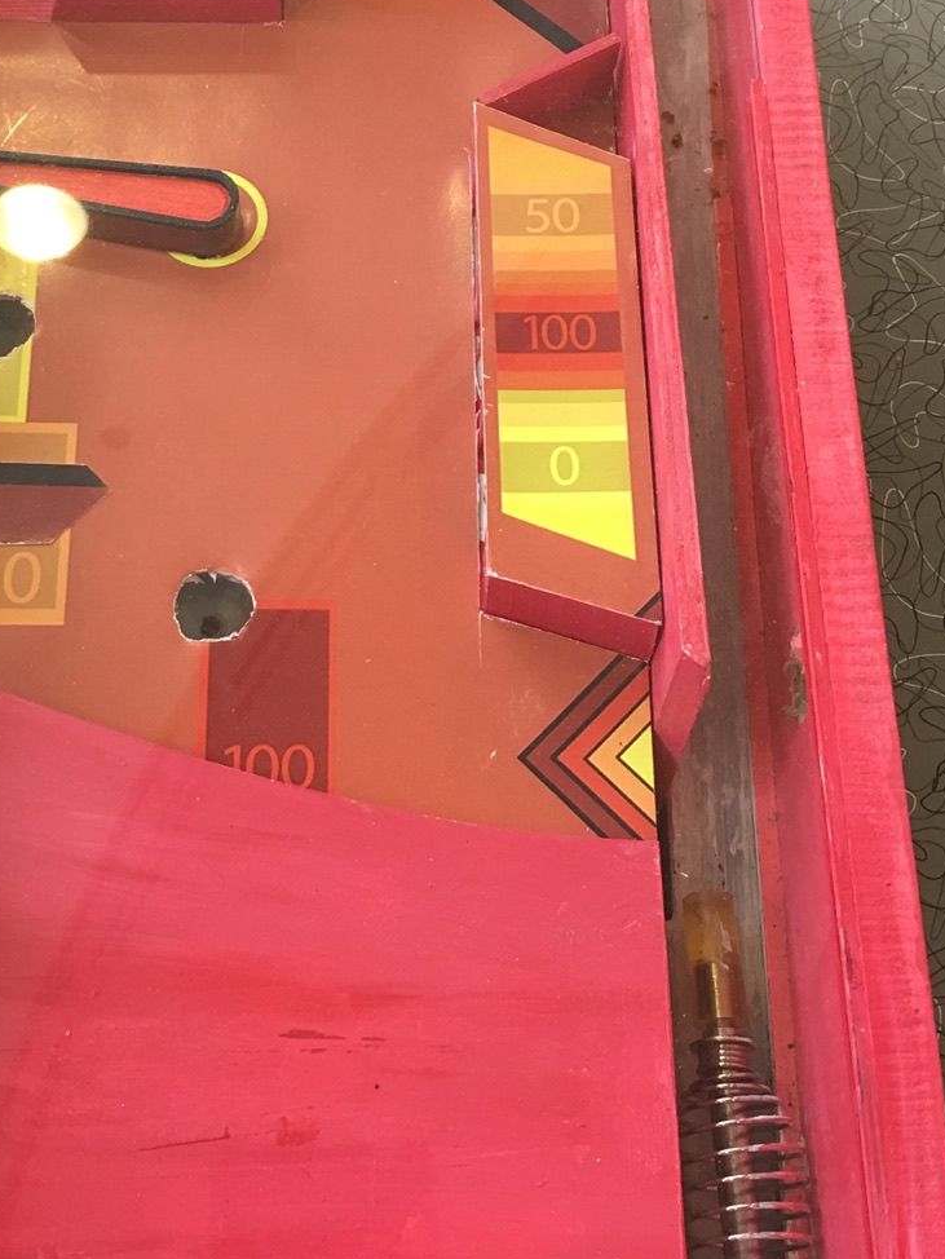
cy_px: 333
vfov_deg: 31.2
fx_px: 2219
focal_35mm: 61
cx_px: 374
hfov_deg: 24.0
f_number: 2.2
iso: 40
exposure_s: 1/30
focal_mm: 4.15
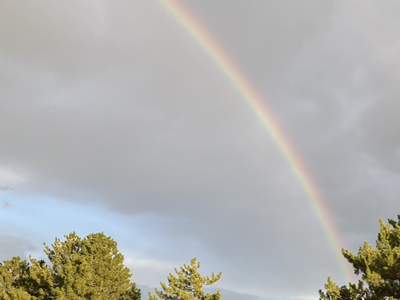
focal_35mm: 62
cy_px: 343
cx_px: 415
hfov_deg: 28.9
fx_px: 716
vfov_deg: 22.1
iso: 32
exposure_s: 1/390
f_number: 1.8
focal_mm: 4.25
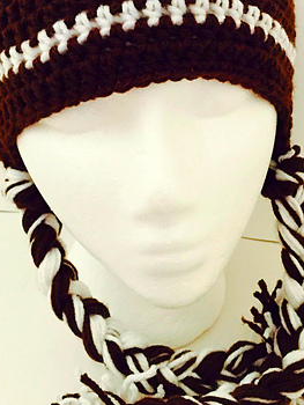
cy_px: 120
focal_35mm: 53
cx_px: 176
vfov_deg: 35.6
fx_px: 620
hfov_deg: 27.5
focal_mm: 4.15
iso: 250
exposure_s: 1/30
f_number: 2.2
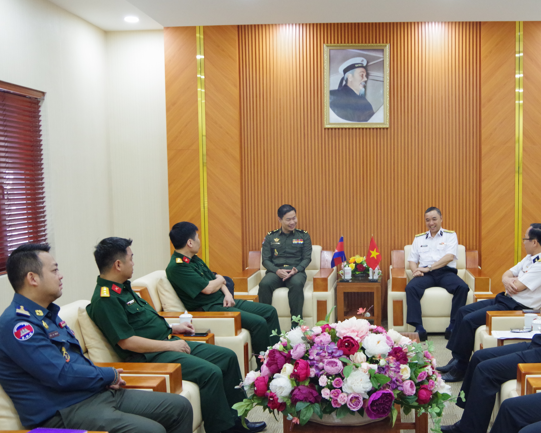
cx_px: 366
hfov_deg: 44.1
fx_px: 656
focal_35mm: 41
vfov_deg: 36.4
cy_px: 243
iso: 3200
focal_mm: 21
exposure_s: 1/100
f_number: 4.5
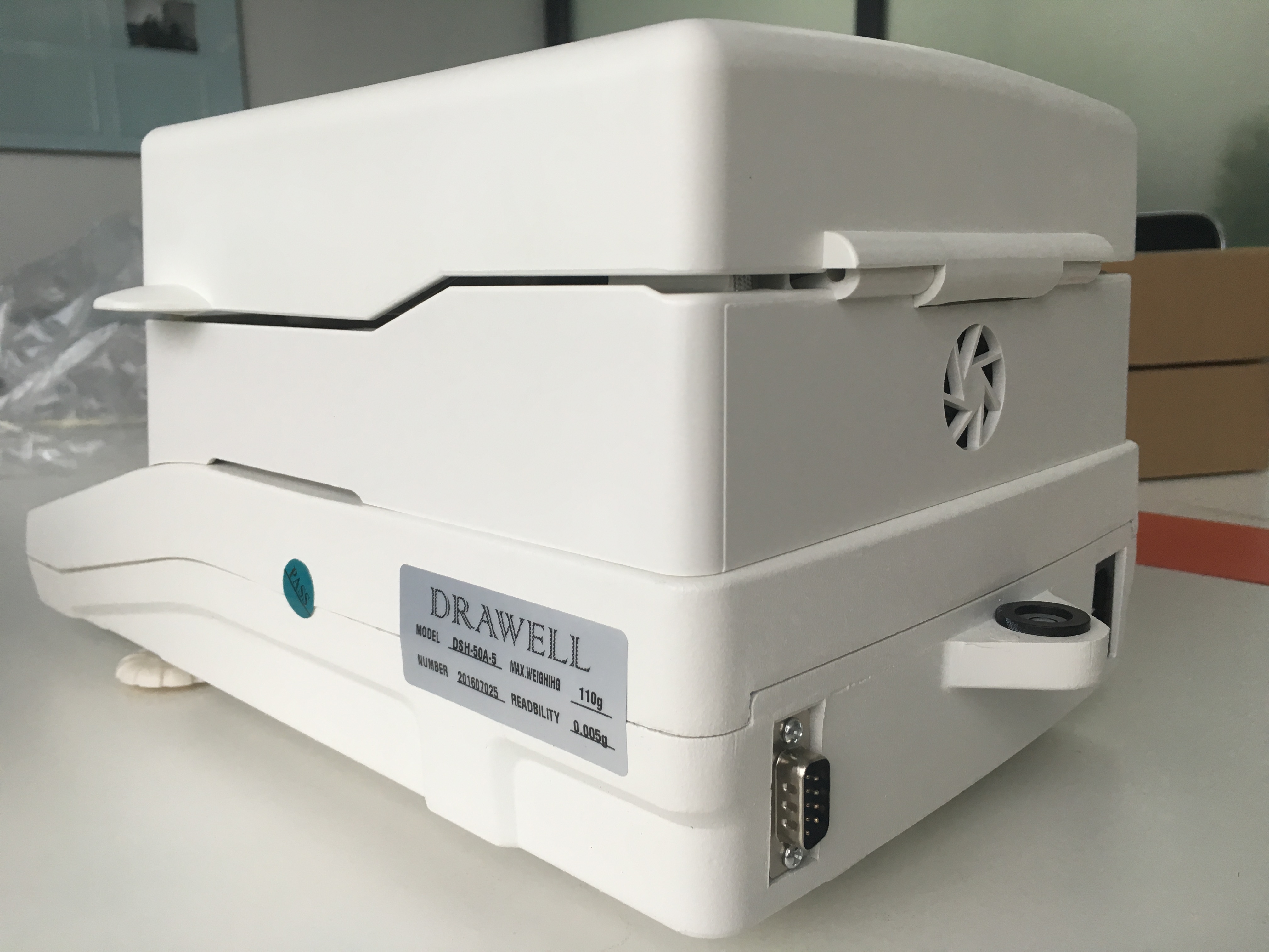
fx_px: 1063
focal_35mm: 29
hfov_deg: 61.7
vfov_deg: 48.2
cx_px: 634
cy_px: 476
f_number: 2.2
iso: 64
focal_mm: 4.15
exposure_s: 1/30
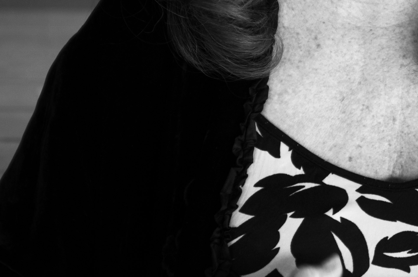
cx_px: 343
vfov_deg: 5.1
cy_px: -26
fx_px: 3105
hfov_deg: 7.7
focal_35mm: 268
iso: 200
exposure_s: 1/60
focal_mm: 70
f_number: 2.8
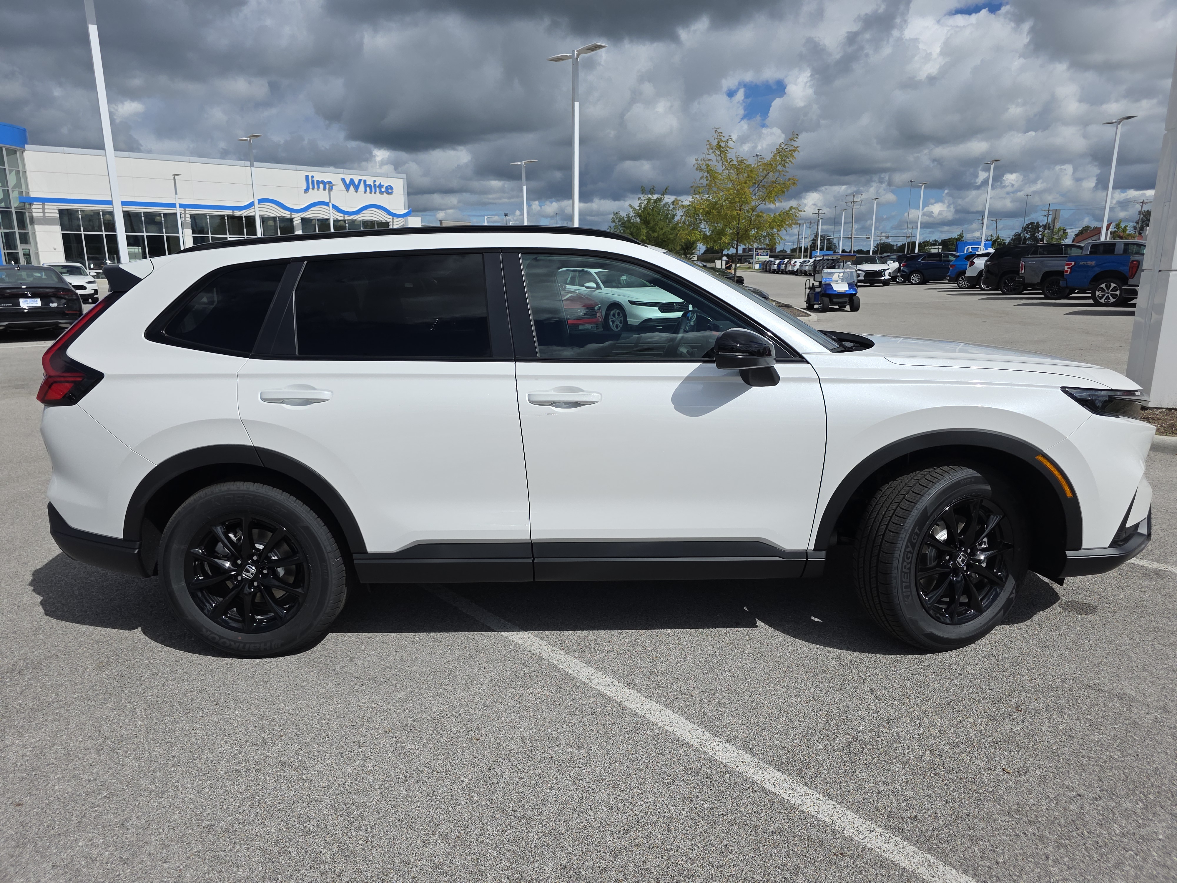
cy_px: 442
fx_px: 782
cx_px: 588
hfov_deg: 73.9
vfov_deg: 58.9
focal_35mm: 23
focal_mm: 6.3
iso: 50
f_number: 1.7
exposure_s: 1/7944
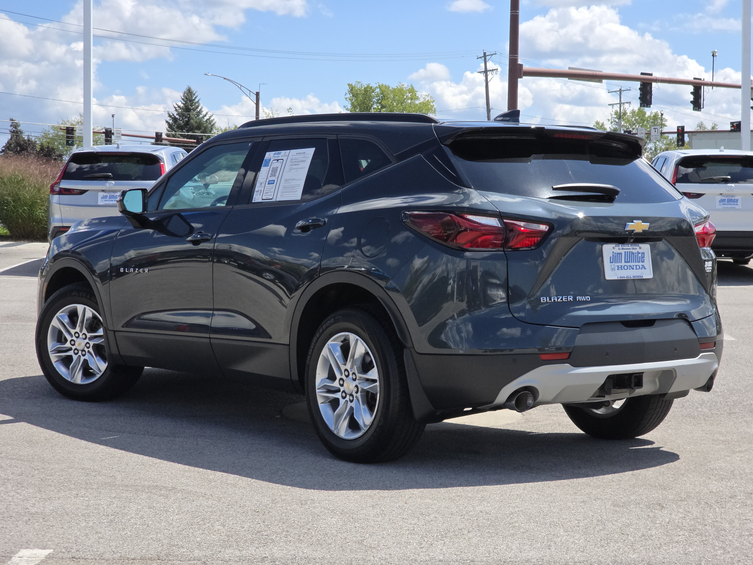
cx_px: 376
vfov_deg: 21.3
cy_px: 282
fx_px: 1501
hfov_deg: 28.2
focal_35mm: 69
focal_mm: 7.9
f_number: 2.4
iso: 50
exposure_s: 1/1989
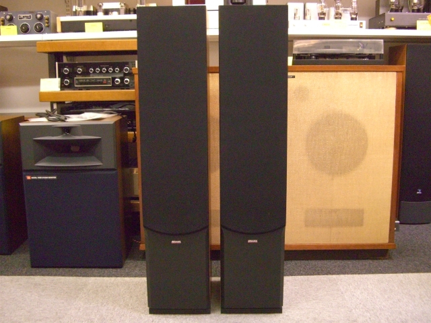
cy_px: 162
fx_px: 473
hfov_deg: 49.0
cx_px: 216
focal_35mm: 38
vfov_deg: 37.7
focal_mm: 7.9
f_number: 2.8
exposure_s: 1/60
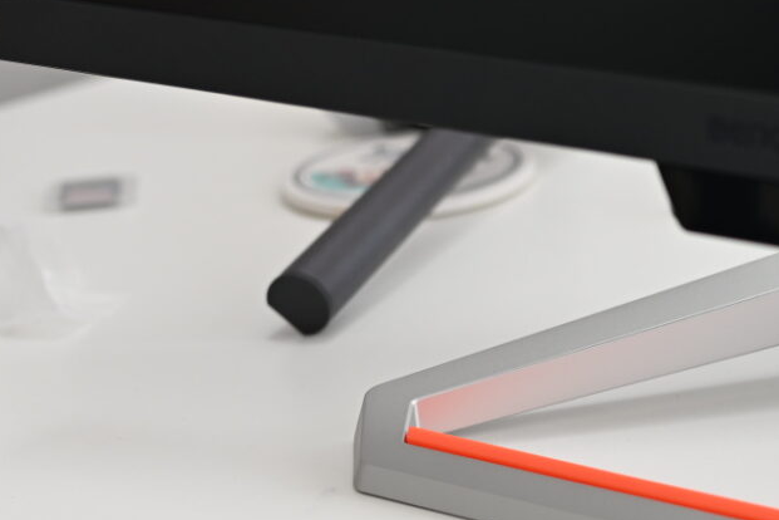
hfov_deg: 19.4
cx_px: 935
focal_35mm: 99
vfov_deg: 13.8
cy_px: 414
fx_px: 2142
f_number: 3.5
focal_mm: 40
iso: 250
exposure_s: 1/50
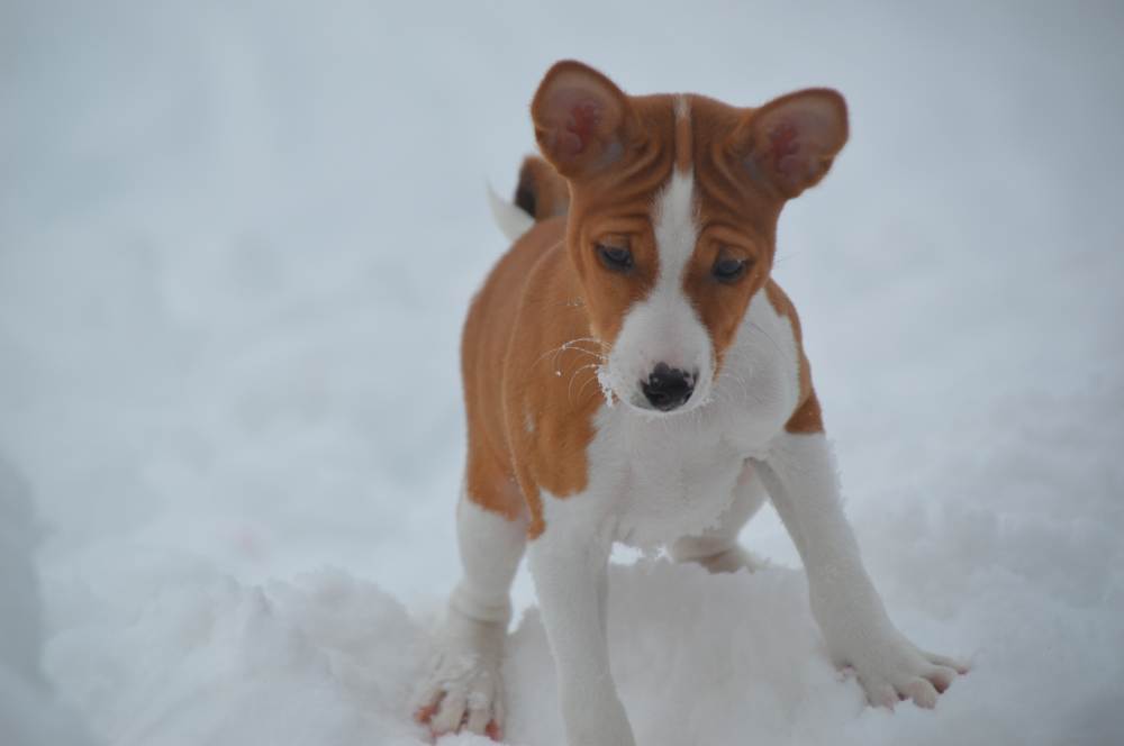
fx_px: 9121
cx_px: 562
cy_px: 373
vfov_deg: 4.7
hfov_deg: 7.1
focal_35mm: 292
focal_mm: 195
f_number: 6.3
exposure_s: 1/640
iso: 100
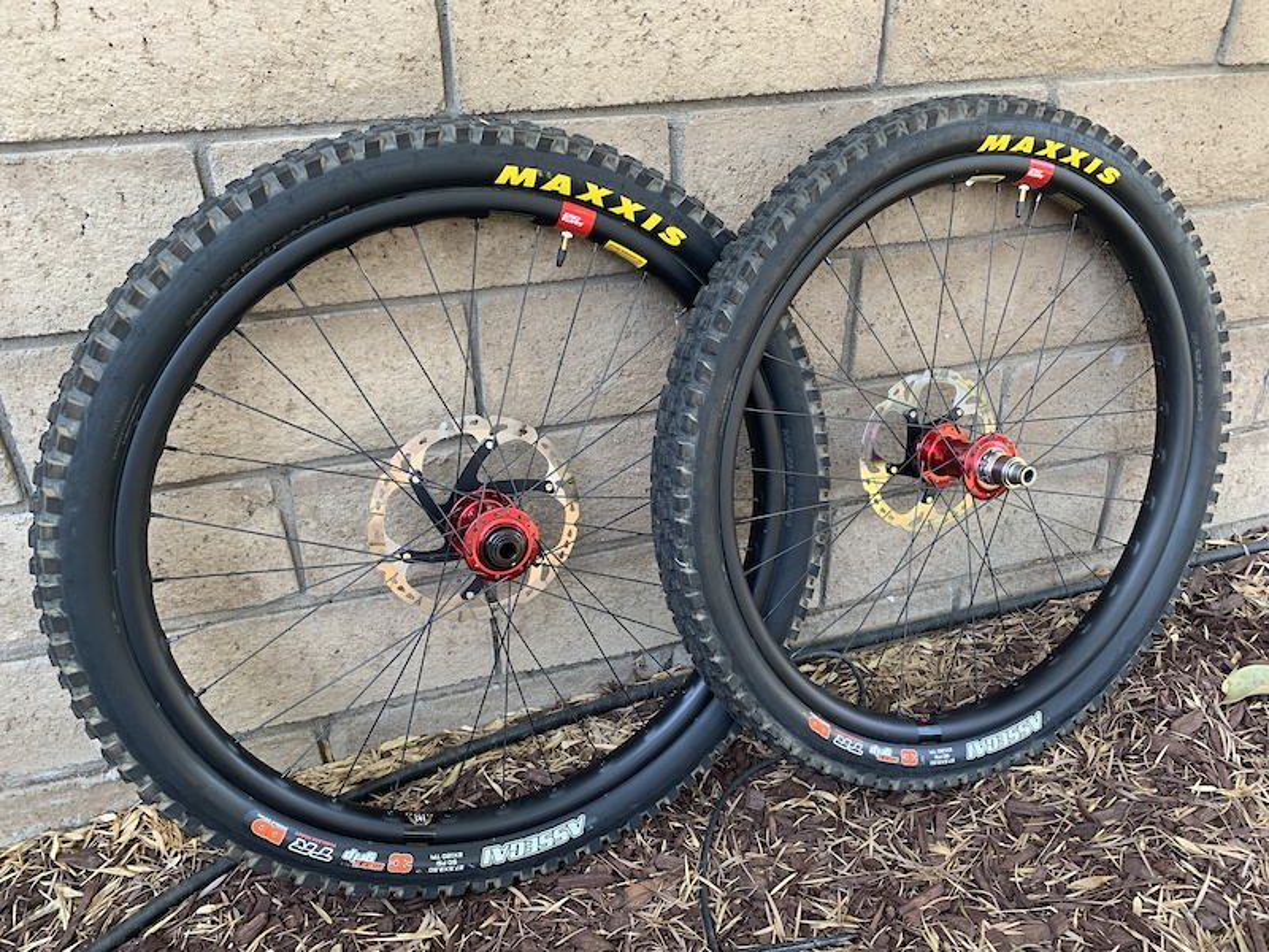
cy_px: 476
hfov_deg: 67.3
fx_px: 953
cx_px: 634
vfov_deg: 53.1
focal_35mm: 26
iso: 64
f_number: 1.8
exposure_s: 1/121
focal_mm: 4.25
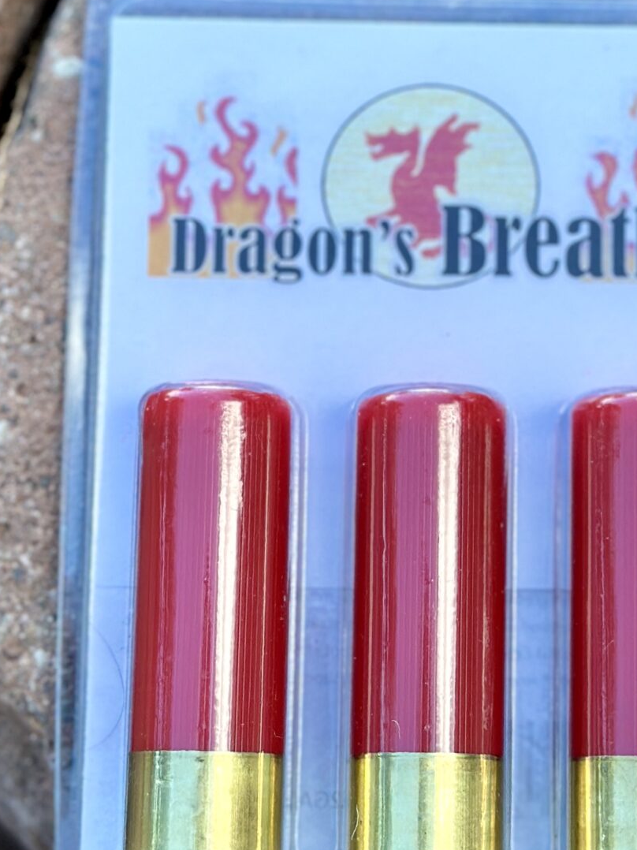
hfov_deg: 13.0
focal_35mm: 114
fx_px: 2798
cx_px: 444
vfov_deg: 17.2
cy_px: 253
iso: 80
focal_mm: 6.86
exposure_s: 1/672
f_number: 1.78
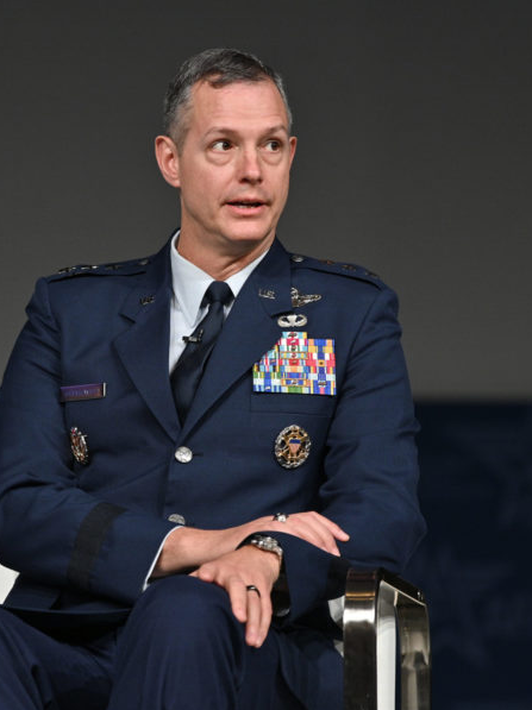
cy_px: 356
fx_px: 6025
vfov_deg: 6.7
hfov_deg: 5.1
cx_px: 196
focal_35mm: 294
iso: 800
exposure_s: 1/320
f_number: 2.8
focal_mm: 135
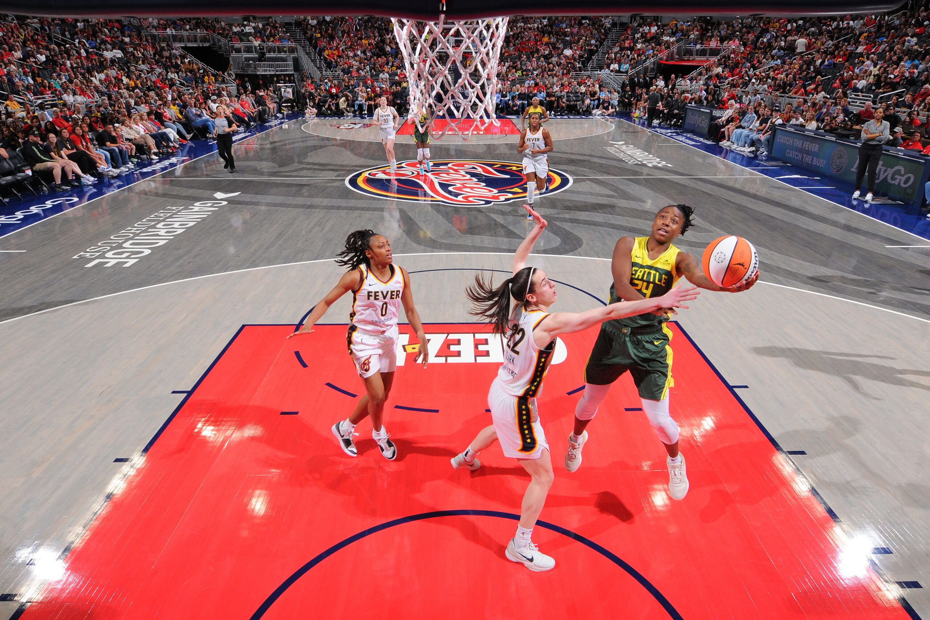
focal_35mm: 21
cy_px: 310
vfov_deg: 59.5
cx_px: 465
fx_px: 542
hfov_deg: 81.2
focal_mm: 14
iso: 400
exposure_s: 1/250
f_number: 9
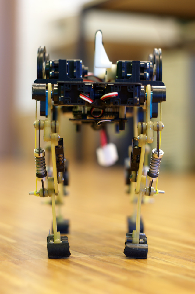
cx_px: 98
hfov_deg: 18.2
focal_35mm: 75
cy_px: 147
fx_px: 610
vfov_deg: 27.0
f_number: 2.5
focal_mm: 50
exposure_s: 1/8
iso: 100
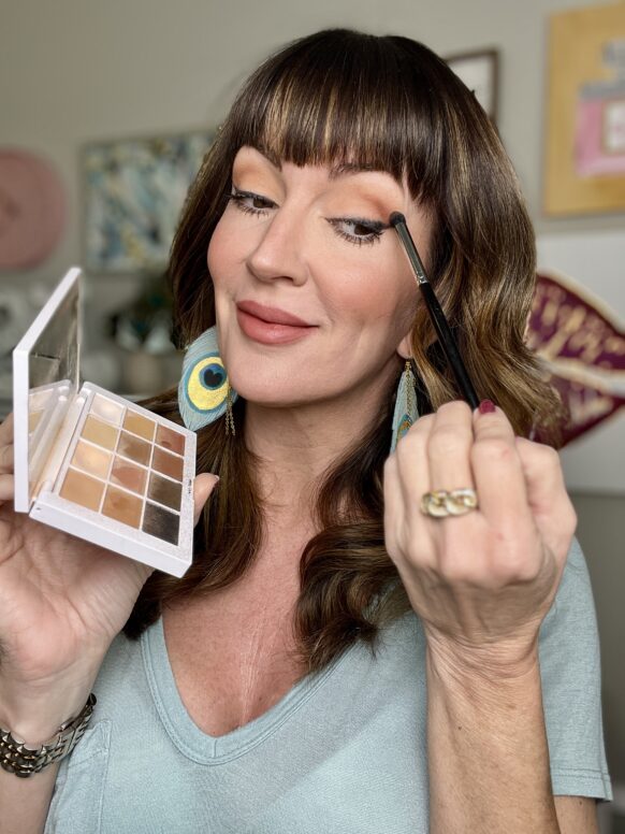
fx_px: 722
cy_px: 417
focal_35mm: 30
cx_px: 312
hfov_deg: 46.8
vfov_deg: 60.0
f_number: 2.2
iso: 50
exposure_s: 1/60
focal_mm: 2.71
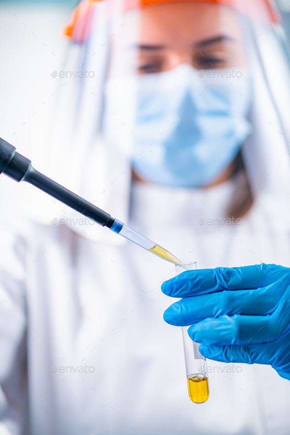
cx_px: 145
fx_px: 1269
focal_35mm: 105
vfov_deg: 19.5
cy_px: 218
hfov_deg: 13.0
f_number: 3.5
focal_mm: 105
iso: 125
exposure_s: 1/160
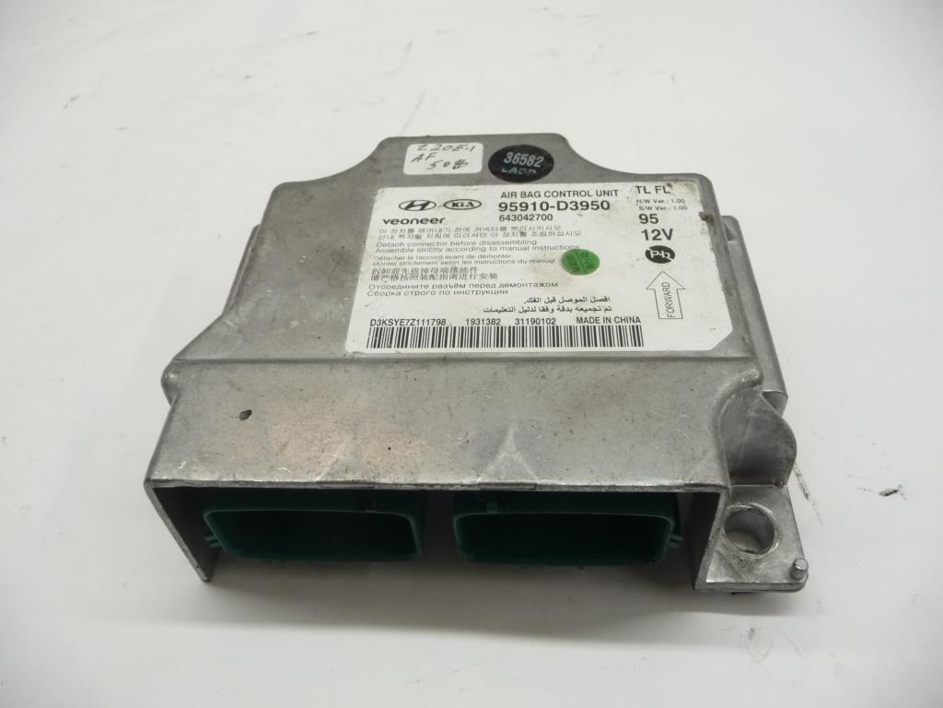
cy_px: 354
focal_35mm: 28
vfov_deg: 49.7
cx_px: 472
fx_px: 763
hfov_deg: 63.4
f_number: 3.3
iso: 200
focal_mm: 4.7
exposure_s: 1/30
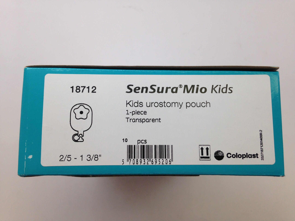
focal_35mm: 33
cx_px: 148
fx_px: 281
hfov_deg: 55.4
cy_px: 110
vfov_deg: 42.9
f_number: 2.4
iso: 50
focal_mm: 4.12
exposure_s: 1/60
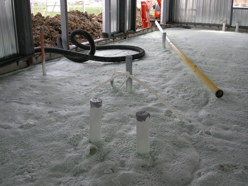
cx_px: 124
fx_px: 258
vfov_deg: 39.7
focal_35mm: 36
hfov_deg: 51.4
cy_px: 93
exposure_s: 1/72.7
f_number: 3.4
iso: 64
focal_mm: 7.5
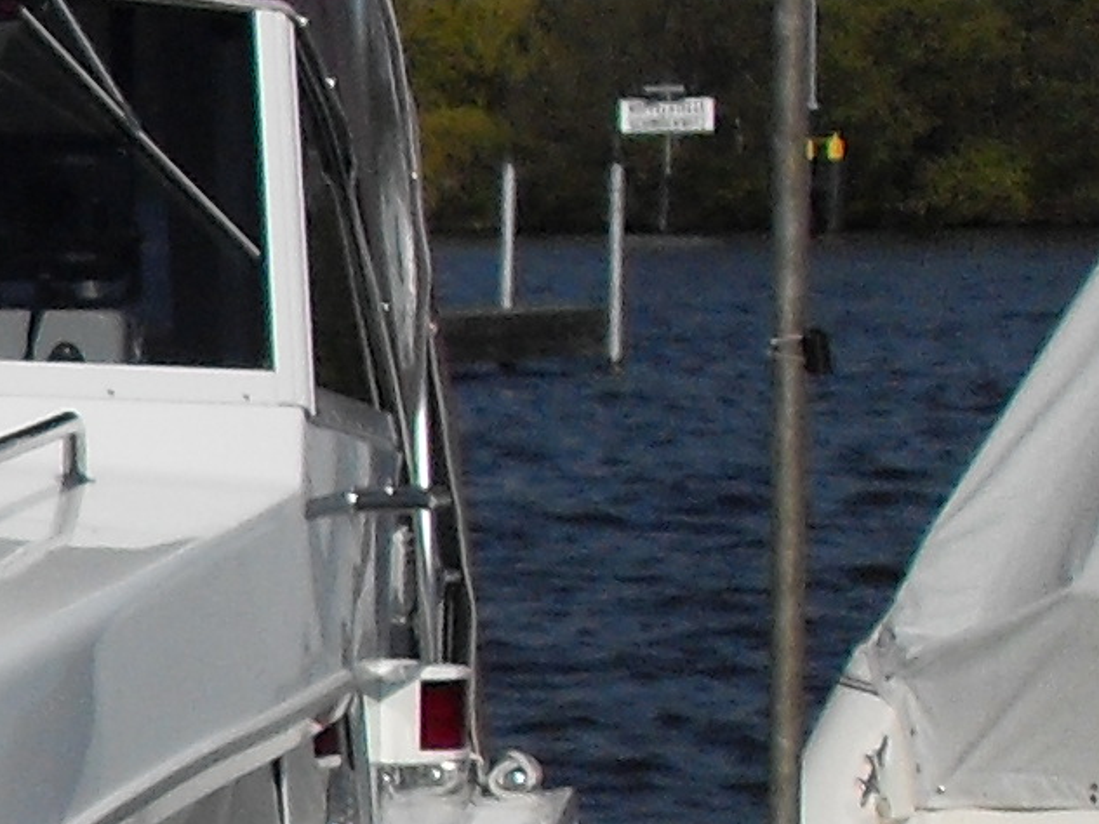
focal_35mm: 191
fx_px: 6064
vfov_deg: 7.6
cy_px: 1368
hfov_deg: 9.3
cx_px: -1513
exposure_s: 1/350
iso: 80
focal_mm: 6.3
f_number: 8.9
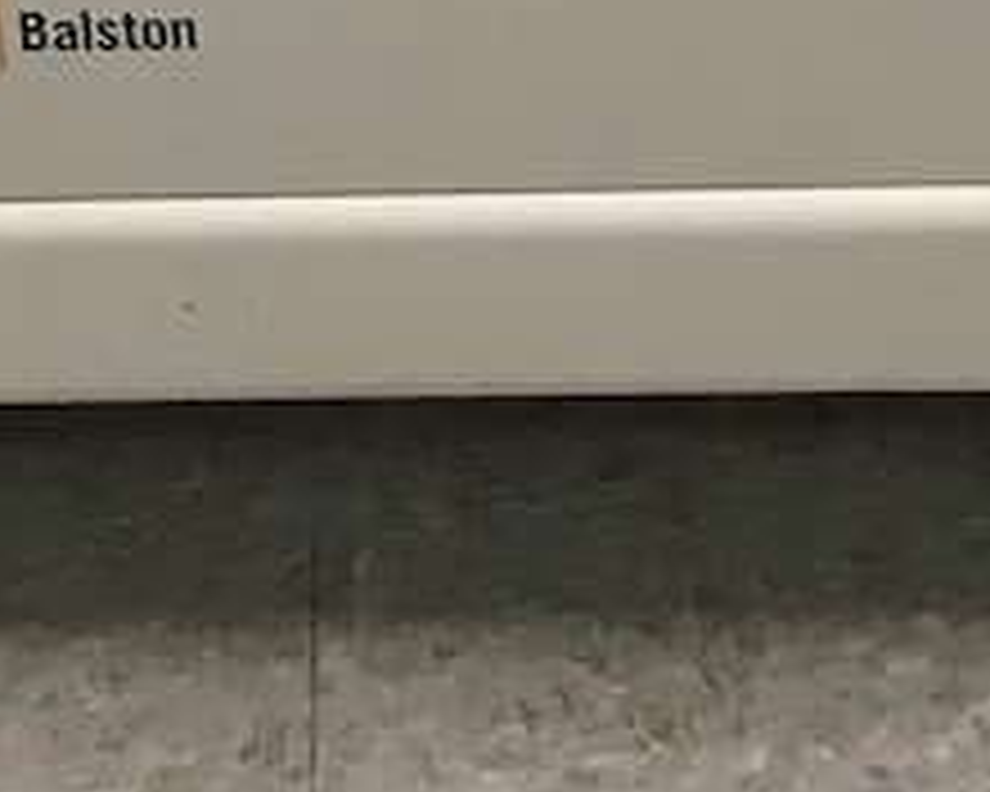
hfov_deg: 12.1
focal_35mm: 159
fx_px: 4659
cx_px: 778
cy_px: -2043
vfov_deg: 7.6
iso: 40
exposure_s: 1/20
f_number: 1.8
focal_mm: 3.99
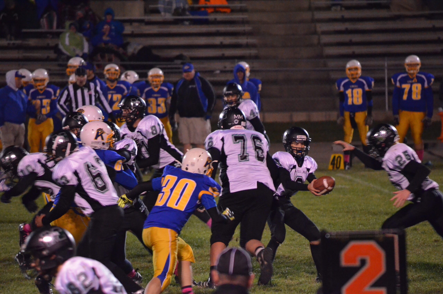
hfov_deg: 6.3
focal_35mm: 330
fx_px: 4053
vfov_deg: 4.1
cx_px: 222
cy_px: 147
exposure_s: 1/160
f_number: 5.3
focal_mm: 220
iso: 6400
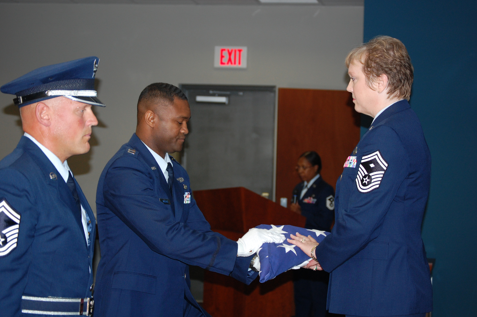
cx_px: 238
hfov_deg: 24.6
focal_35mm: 82
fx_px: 1092
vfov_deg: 16.5
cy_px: 158
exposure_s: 1/60
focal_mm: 55
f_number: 4
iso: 500
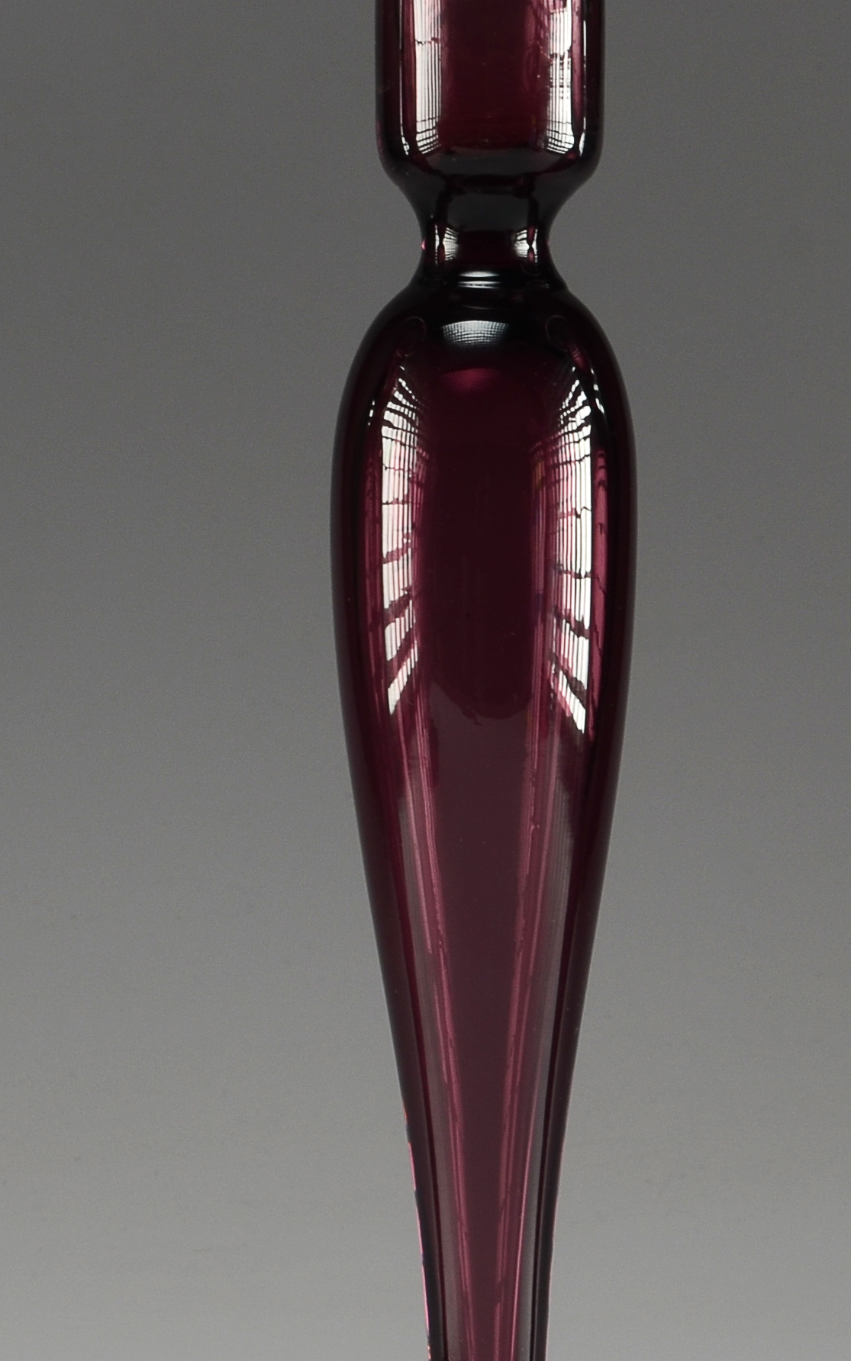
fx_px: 6568
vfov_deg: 11.8
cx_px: 115
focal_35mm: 177
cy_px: 822
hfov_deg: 7.4
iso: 100
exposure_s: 1/80
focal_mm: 42
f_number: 14
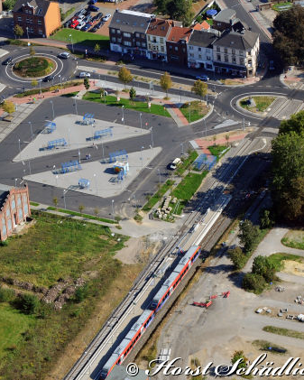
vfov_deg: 10.3
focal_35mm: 187
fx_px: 2102
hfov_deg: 8.2
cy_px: 157
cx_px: -23
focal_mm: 70
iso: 200
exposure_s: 1/250
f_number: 9
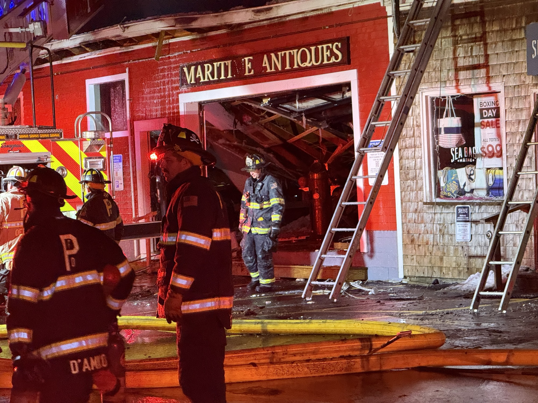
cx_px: 269
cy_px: 202
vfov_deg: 12.3
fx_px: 1865
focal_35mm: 120
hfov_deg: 16.4
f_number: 2.8
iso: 800
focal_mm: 15.66
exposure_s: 1/40
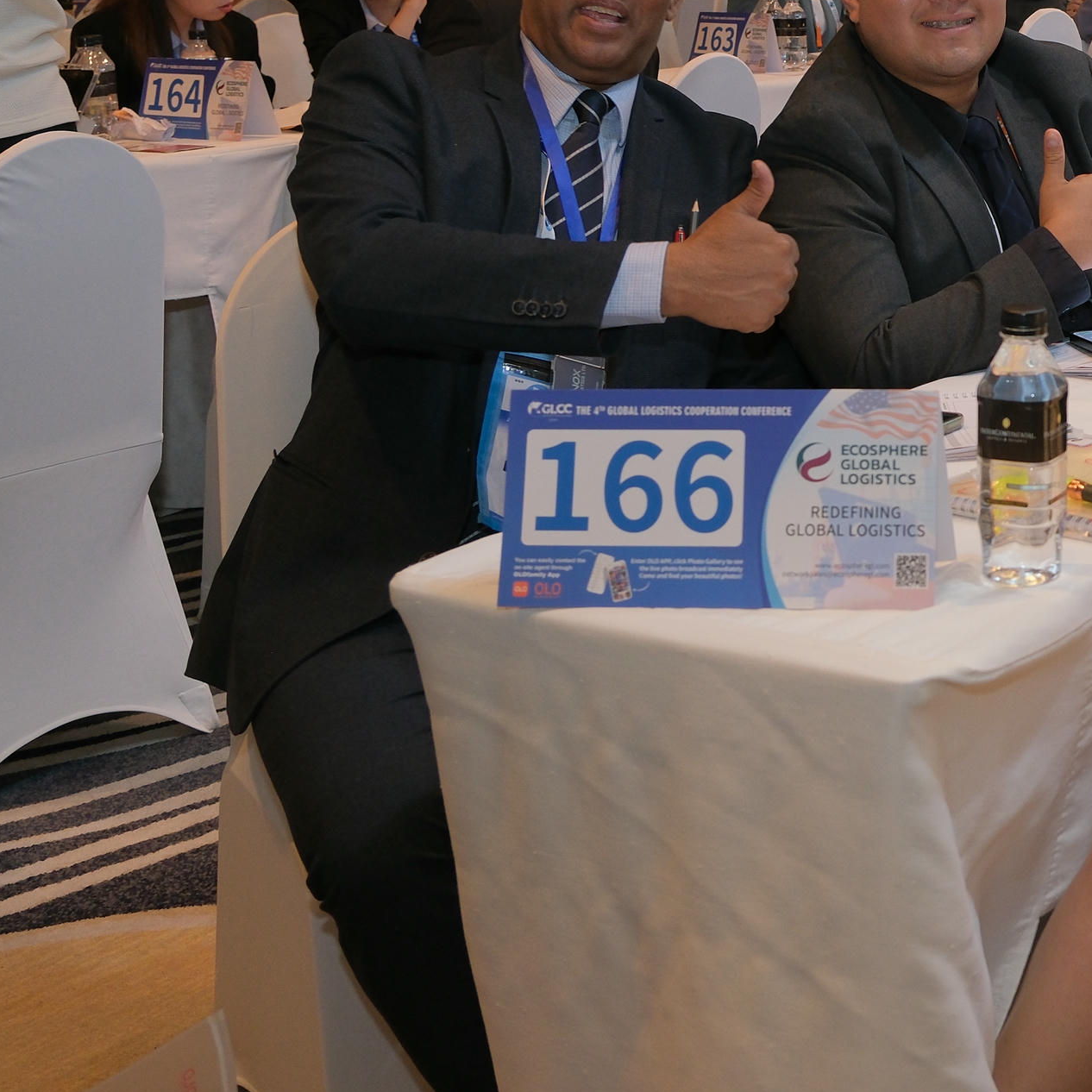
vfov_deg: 29.1
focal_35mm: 58
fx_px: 2070
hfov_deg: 26.9
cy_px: 267
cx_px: 1237
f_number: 4
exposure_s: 1/100
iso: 1000
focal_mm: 20.2
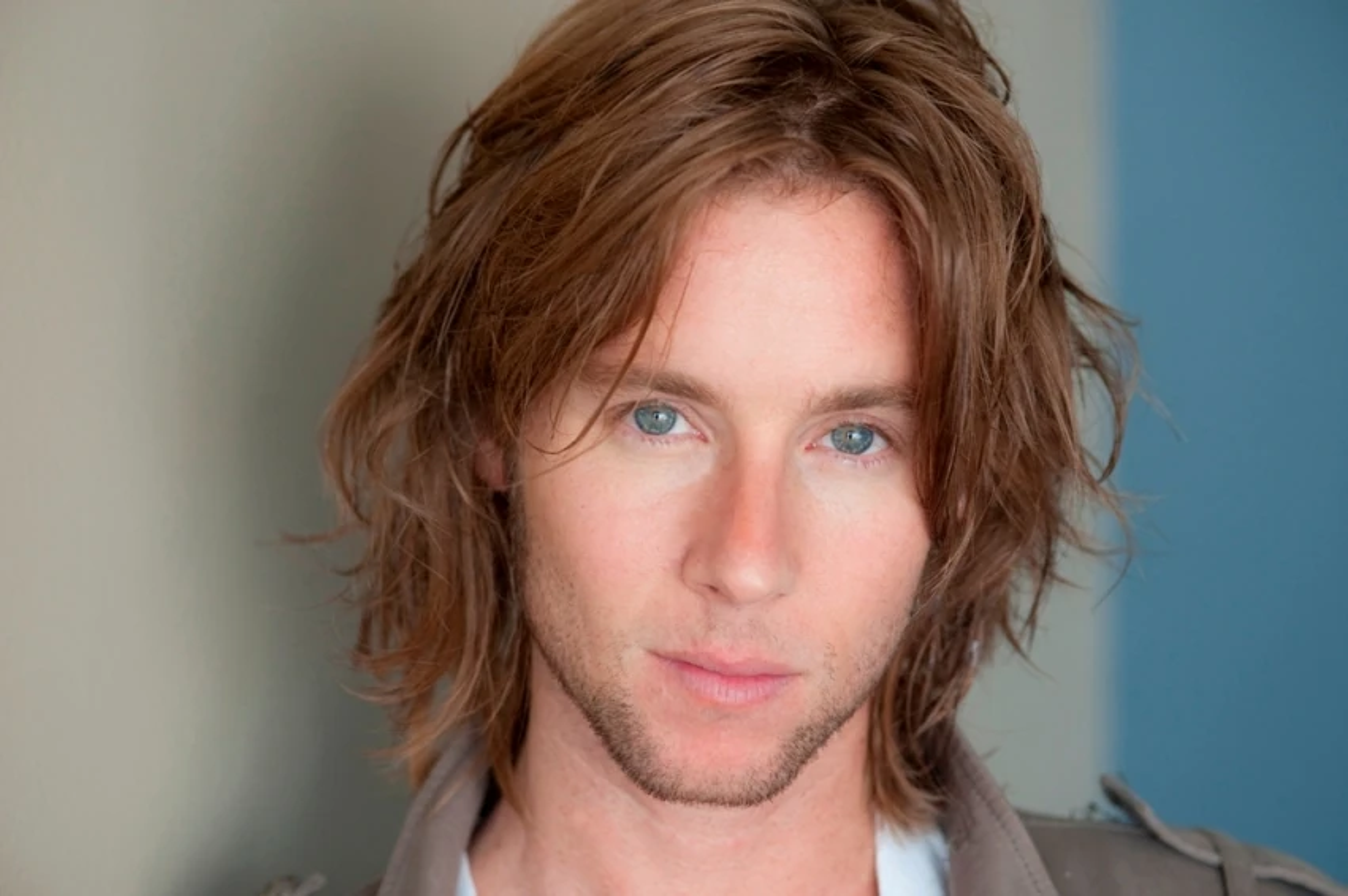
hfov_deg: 19.5
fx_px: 3929
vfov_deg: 13.0
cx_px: 674
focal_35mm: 105
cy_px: 448
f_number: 4.5
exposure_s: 1/125
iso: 800
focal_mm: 105
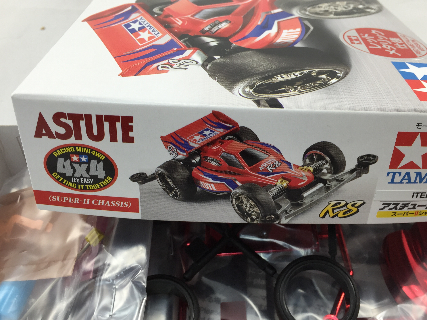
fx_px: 419
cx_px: 238
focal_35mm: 34
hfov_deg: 53.8
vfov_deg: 41.8
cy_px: 164
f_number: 2.2
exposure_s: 1/50
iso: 32
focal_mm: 4.15
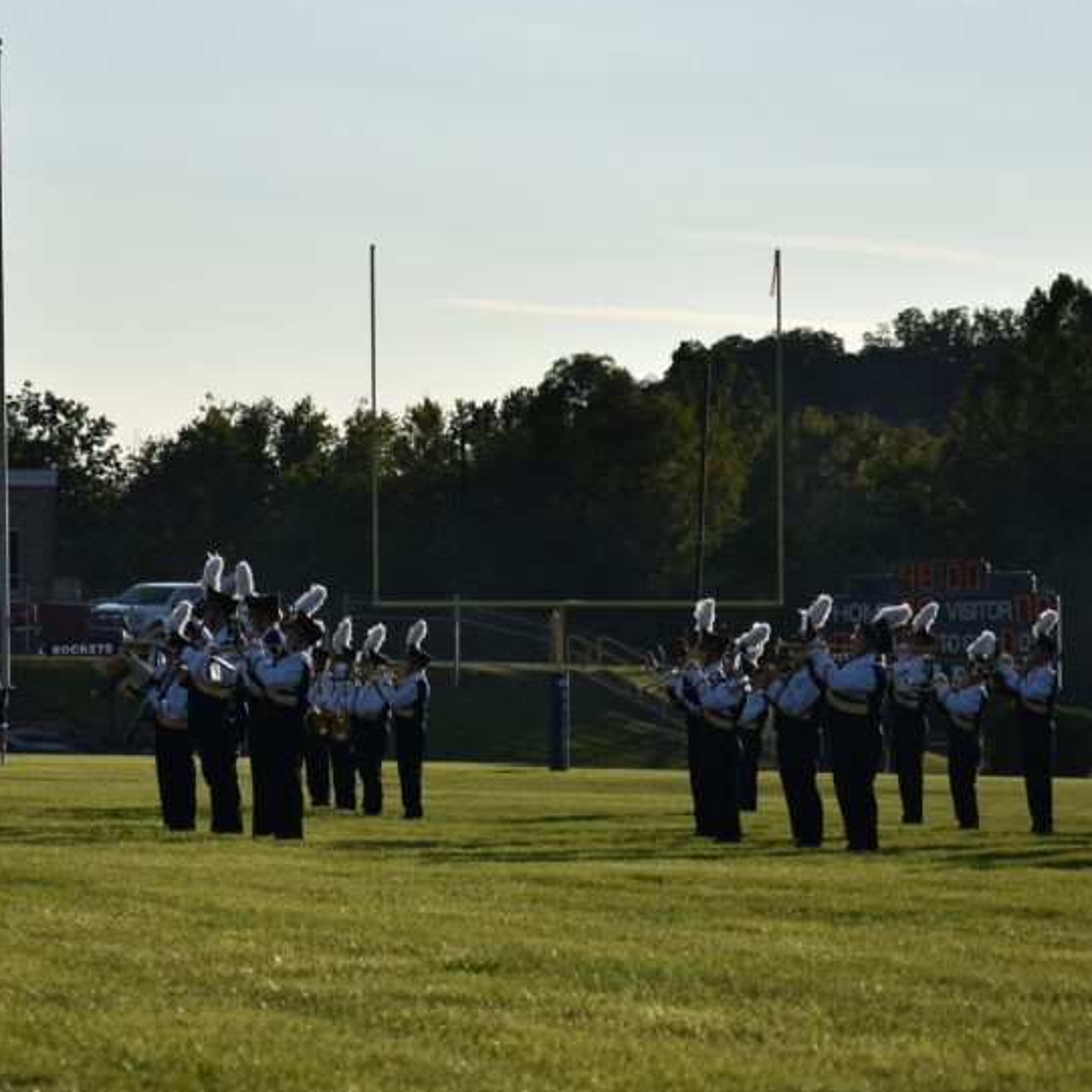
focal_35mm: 169
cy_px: 439
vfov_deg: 10.3
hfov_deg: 10.3
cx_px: 155
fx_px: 6032
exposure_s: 1/2500
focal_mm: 70
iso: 200
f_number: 4.5
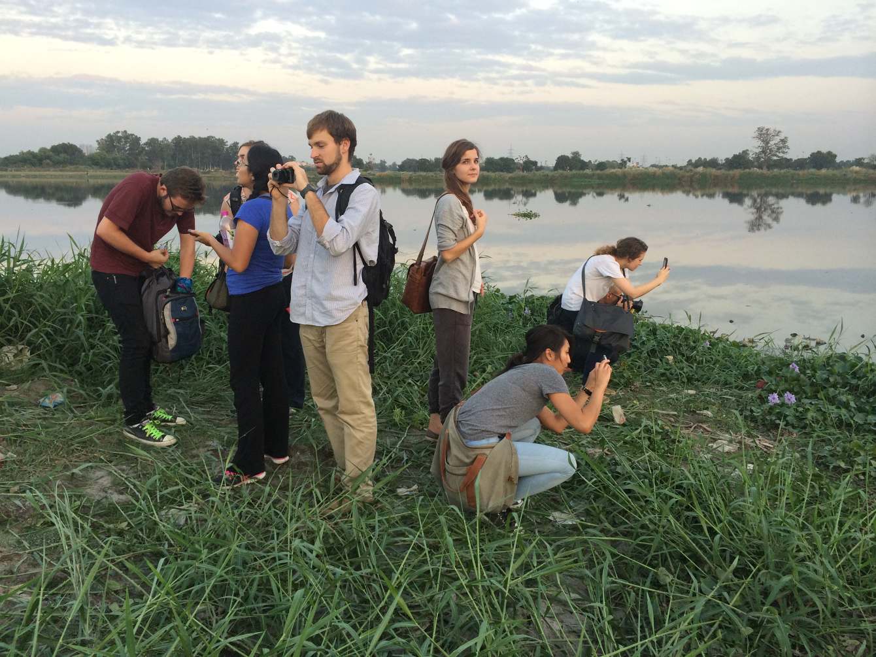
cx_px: 438
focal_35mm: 30
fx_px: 759
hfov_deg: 60.0
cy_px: 328
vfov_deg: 46.8
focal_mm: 4.12
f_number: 2.2
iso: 64
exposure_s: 1/120
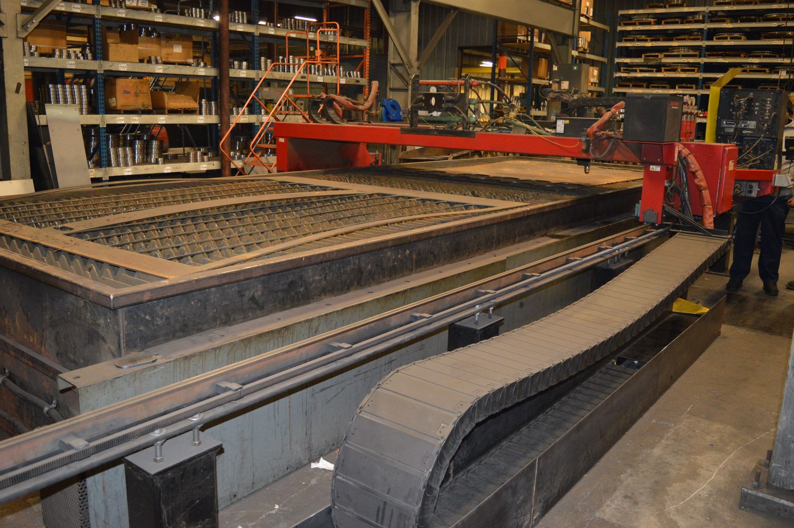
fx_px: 694
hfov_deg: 59.5
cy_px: 264
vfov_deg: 41.6
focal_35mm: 32
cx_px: 397
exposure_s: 1/60
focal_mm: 21
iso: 1600
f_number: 3.8
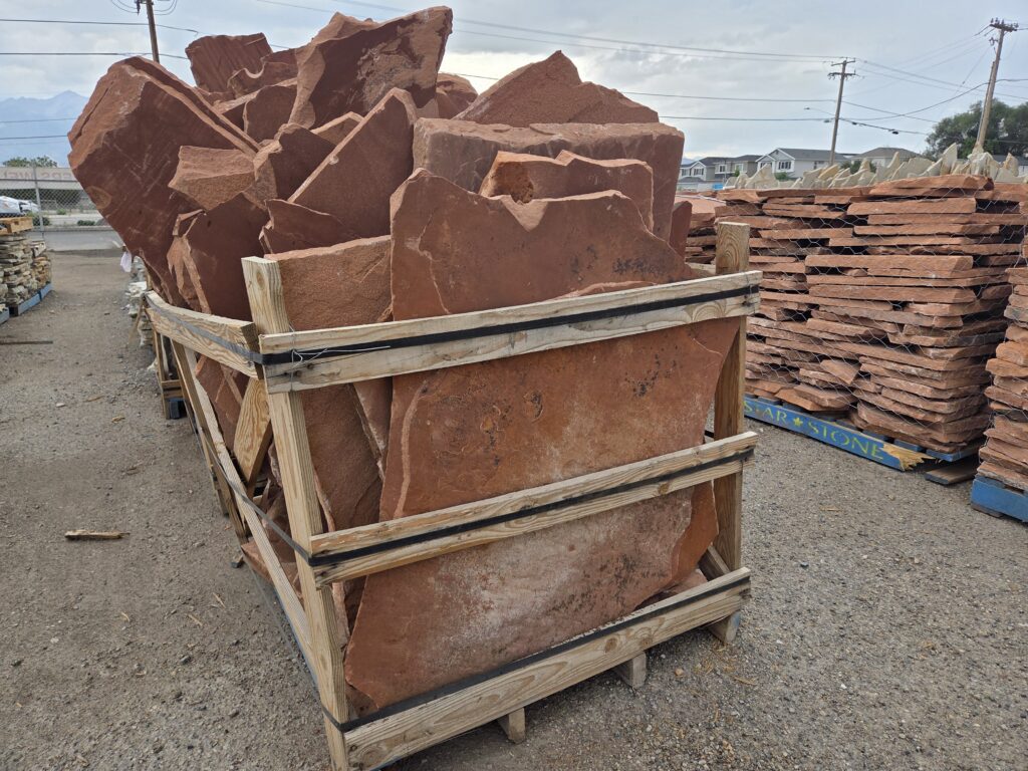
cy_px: 386
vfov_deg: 58.9
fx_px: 683
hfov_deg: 73.9
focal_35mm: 23
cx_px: 514
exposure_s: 1/1117
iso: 80
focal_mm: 5.4
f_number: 1.8
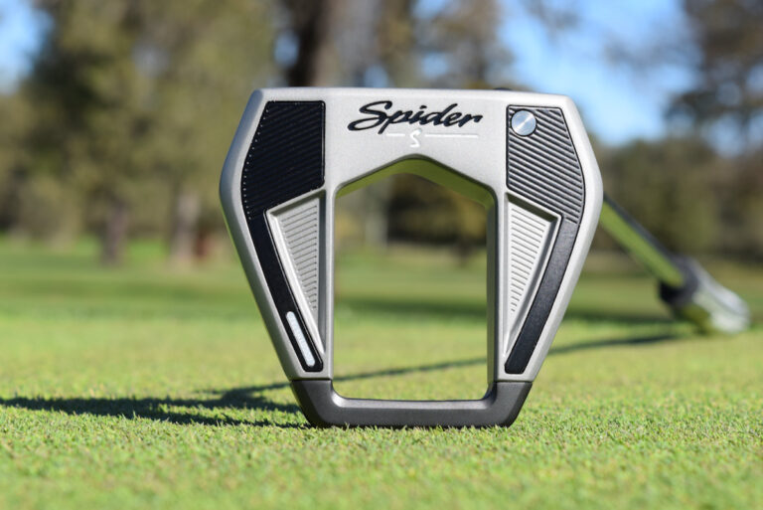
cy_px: 255
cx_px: 382
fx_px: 1749
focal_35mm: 82
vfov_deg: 16.6
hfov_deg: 24.6
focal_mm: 55
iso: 200
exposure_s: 1/320
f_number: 9
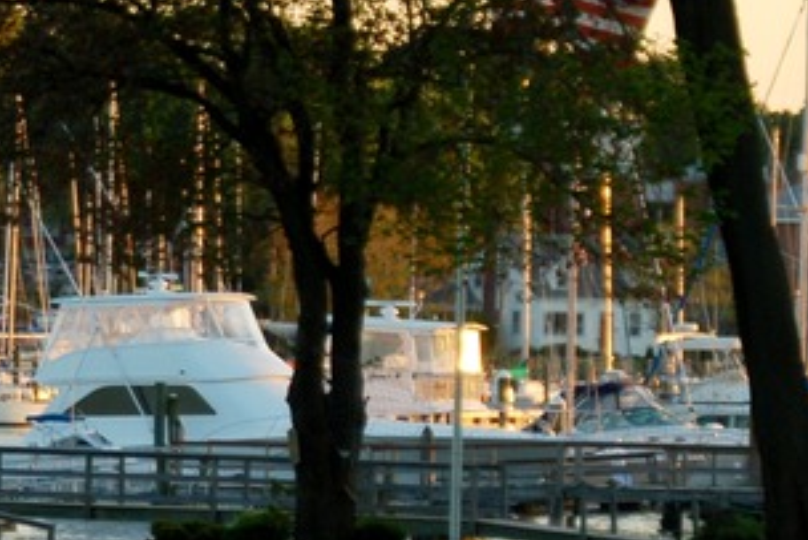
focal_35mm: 356
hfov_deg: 5.8
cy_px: 88
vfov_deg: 3.9
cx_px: -109
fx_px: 7994
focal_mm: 80
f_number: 5.6
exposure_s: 1/125
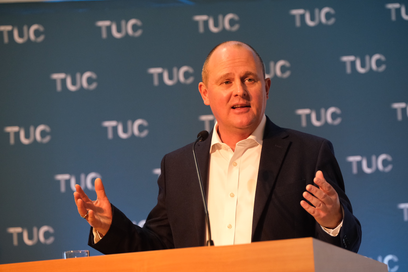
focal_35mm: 153
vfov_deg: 9.0
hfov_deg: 13.4
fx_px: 1734
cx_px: 204
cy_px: 136
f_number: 3.6
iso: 2000
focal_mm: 102.2
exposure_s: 1/125
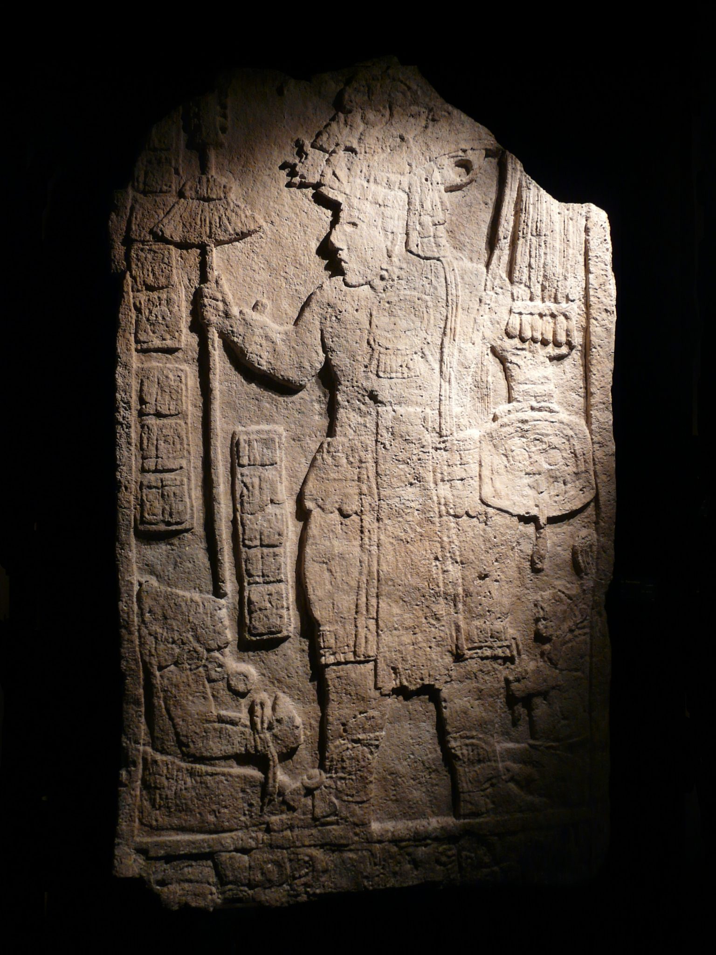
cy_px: 478
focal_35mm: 28
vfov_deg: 63.4
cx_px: 358
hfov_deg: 49.7
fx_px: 772
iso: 200
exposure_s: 1/25
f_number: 2.8
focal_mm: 4.6
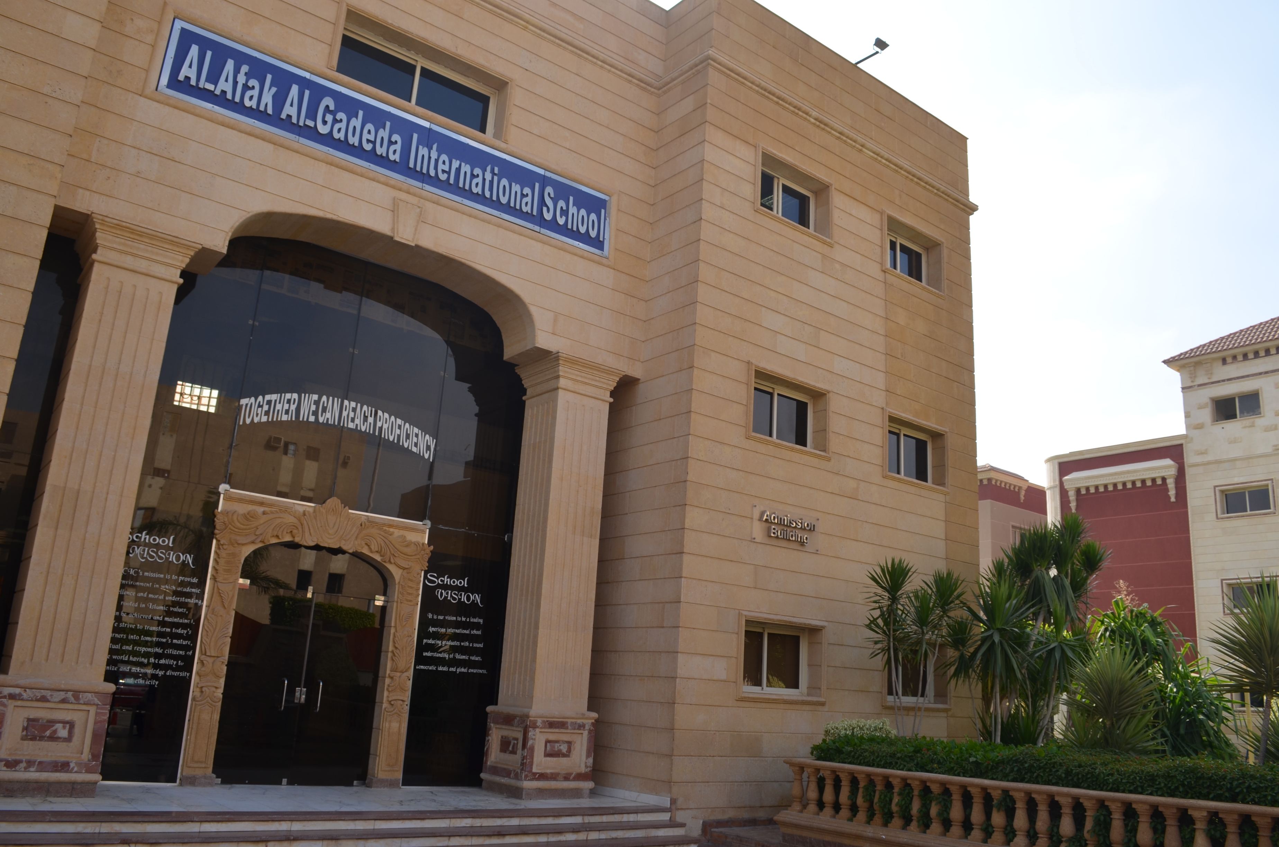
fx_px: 957
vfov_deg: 47.7
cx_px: 640
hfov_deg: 67.5
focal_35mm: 27
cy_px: 424
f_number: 8
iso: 100
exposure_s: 1/200
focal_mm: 18
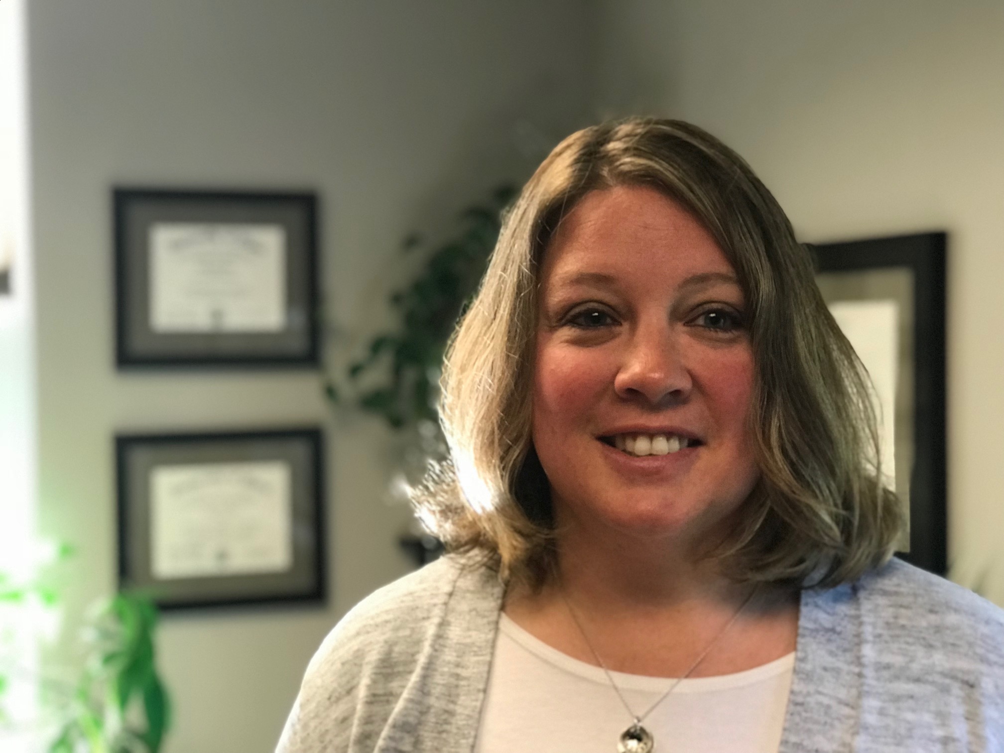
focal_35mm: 57
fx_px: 1653
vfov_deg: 25.7
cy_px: 376
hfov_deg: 33.8
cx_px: 502
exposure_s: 1/120
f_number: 2.8
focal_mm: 6.6
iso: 320
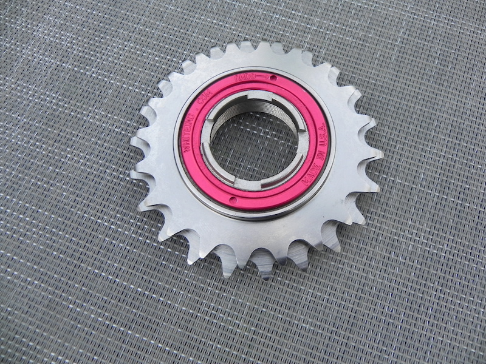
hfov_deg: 67.3
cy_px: 182
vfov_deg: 53.1
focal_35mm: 26
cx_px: 243
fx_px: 365
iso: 160
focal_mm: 4.6
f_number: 3.2
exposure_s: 1/67
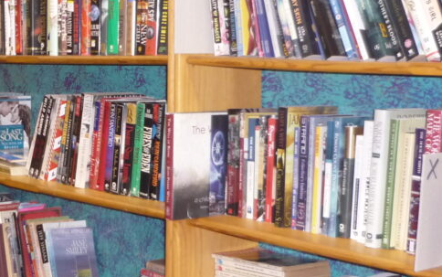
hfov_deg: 26.9
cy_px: 122
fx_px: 892
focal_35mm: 74
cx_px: 43
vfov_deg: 17.6
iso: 250
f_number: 2.8
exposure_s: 1/30
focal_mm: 5.5
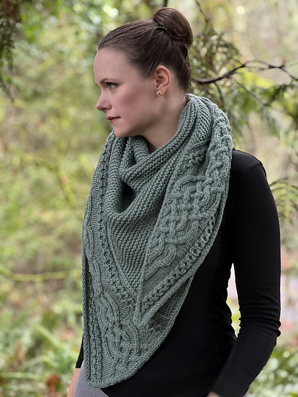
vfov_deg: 25.3
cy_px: 198
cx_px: 149
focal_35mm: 77
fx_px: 884
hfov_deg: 19.1
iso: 400
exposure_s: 1/34
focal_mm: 9
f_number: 2.8
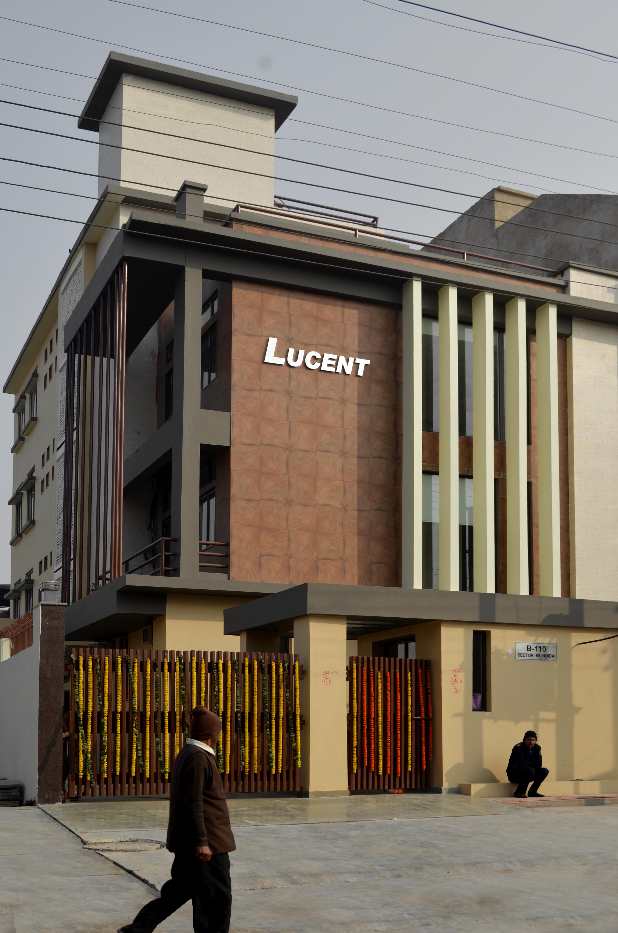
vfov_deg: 49.6
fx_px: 1009
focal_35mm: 39
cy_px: 466
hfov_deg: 34.1
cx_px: 309
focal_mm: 26
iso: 110
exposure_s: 1/250
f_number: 8
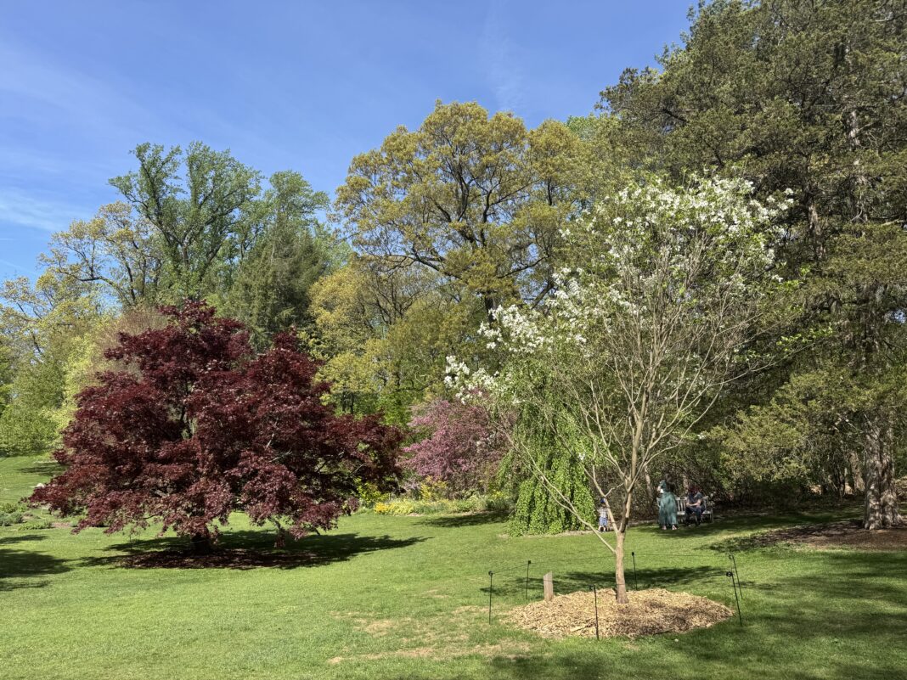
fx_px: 629
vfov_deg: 56.8
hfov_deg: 71.6
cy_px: 340
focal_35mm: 24
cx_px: 454
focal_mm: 6.76
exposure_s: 1/2604
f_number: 1.78
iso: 80
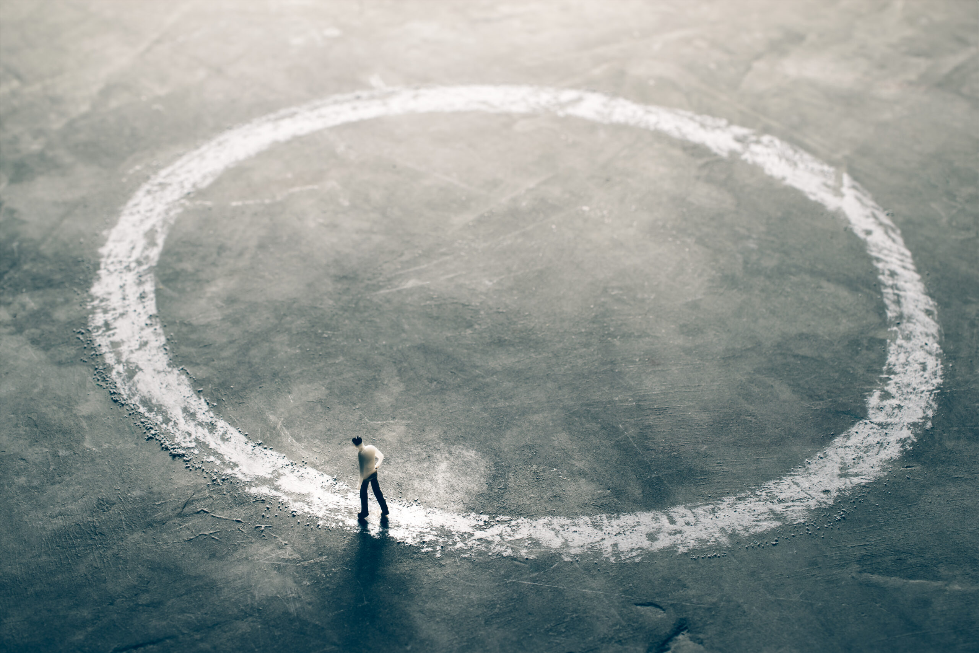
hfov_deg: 33.4
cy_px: 326
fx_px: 1632
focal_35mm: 60
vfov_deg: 22.6
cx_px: 490
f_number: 13
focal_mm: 40
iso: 100
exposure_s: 1/160
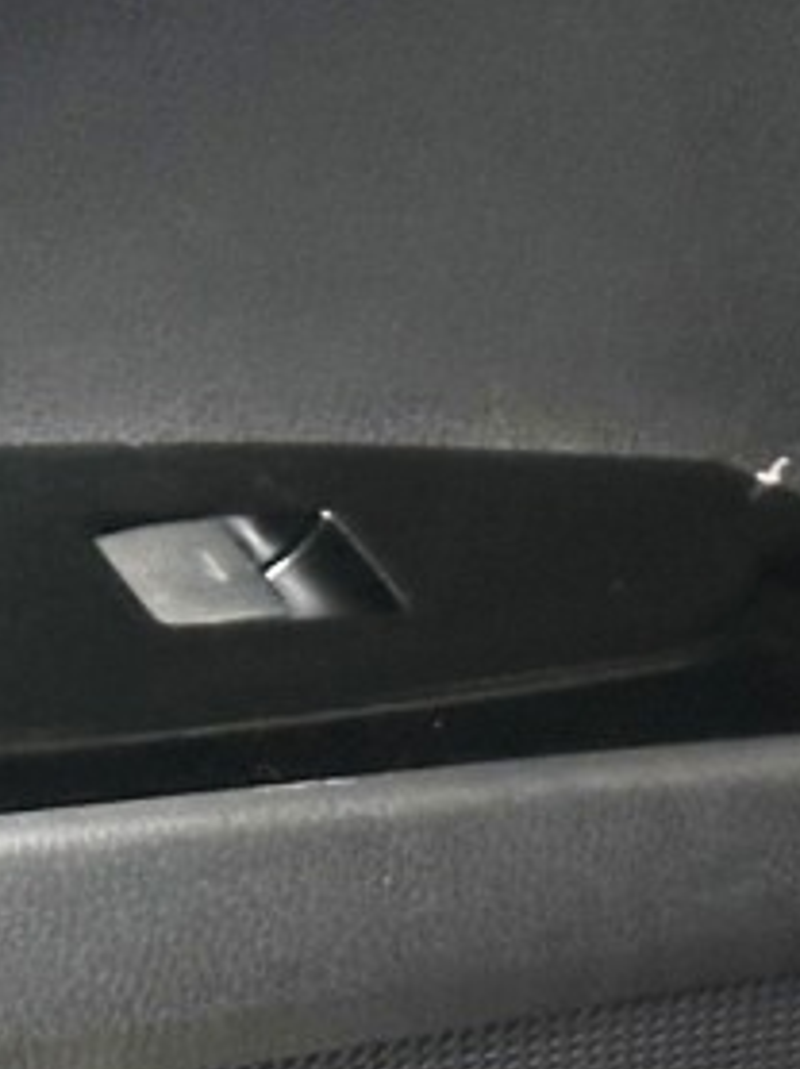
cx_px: -346
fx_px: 5463
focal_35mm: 177
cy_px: -42
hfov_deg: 8.2
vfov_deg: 11.1
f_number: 1.78
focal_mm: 6.86
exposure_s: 1/30
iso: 640
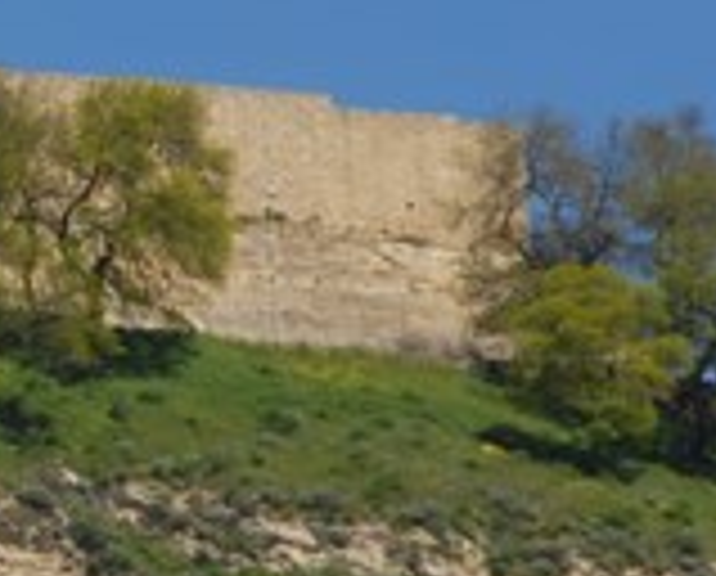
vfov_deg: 1.5
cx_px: -1274
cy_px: -236
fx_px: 22539
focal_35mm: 1061
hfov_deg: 1.8
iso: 100
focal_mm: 120
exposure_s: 1/320
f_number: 9
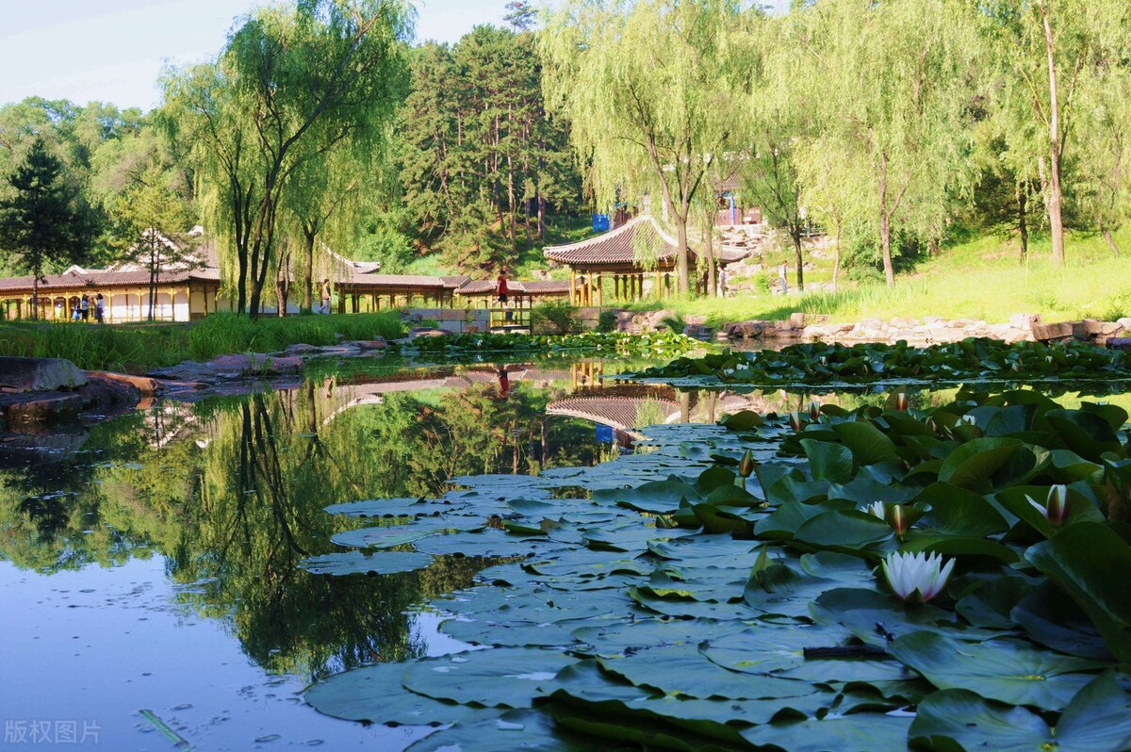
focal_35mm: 42
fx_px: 1318
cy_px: 376
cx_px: 566
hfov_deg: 46.4
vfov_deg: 31.8
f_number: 7.1
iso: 200
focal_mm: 28
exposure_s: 1/125
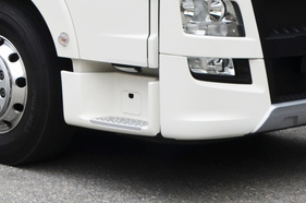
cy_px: -150
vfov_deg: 9.3
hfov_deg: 13.8
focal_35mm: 141
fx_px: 1196
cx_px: -137
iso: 200
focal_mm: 22
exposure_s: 1/200
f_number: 7.1
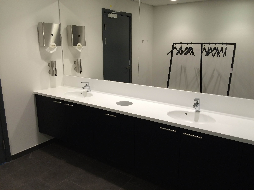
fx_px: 213
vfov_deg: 48.2
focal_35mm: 29
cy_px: 95
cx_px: 127
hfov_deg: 61.7
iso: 50
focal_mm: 4.15
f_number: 2.2
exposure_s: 1/30
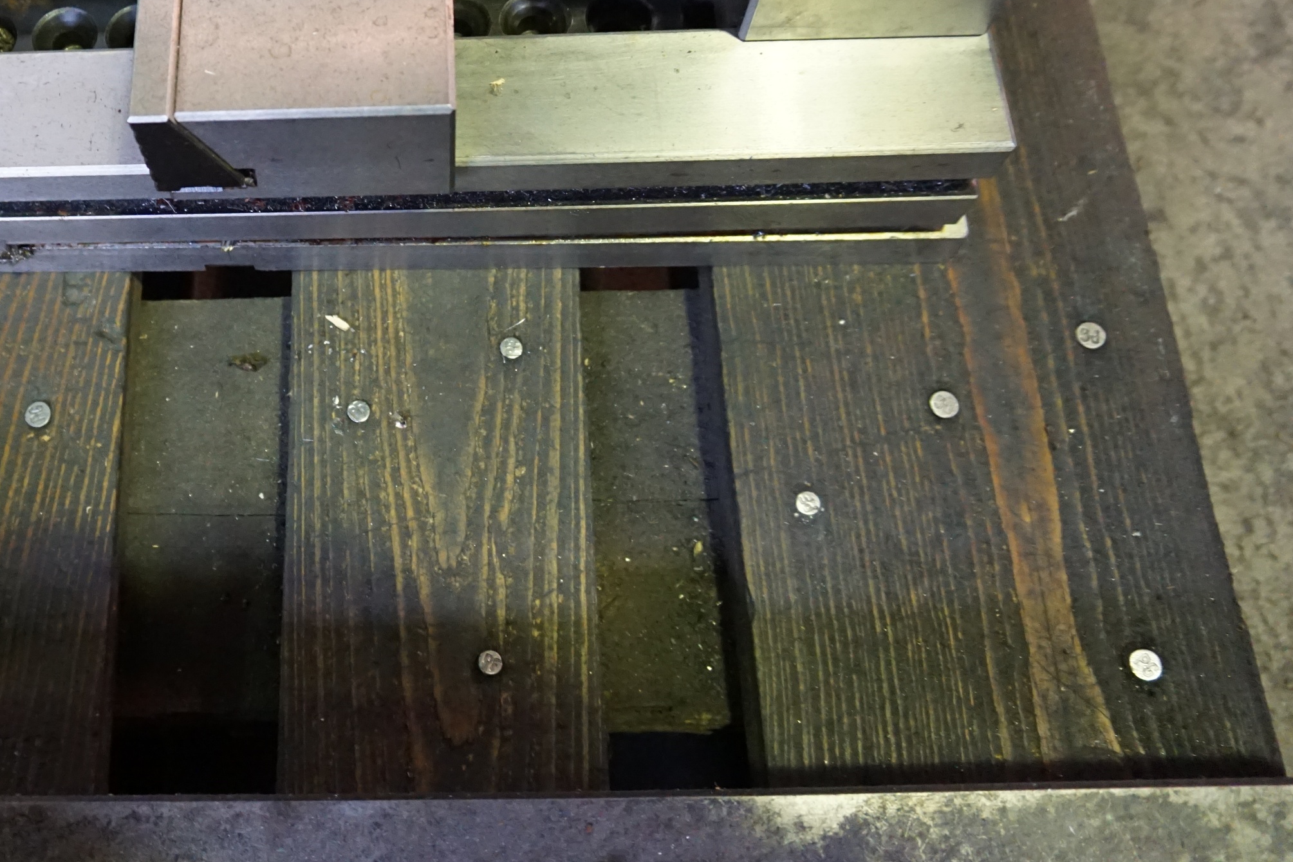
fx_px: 1401
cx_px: 289
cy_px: 194
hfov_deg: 47.3
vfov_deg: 33.4
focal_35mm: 39
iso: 3200
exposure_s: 1/50
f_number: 3.5
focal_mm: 16
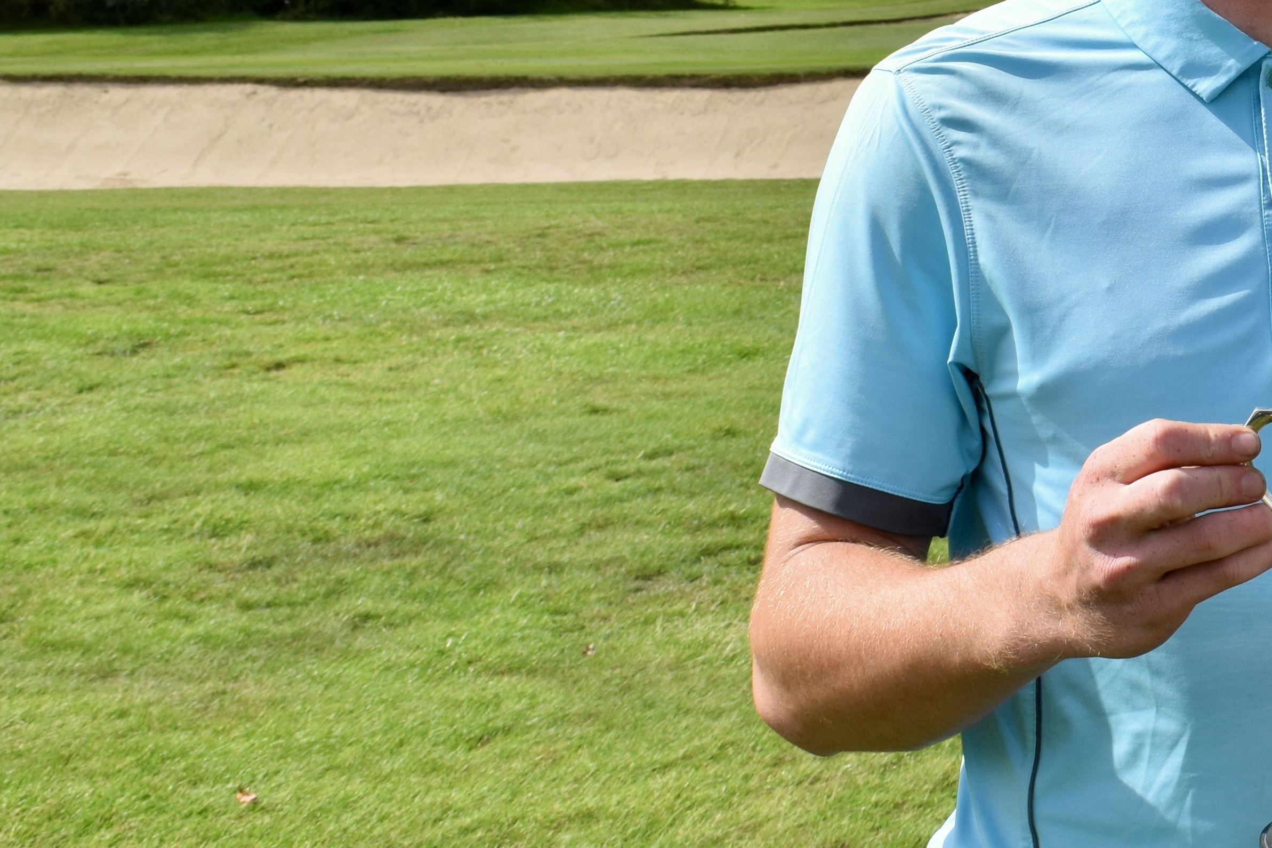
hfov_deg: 23.4
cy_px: 156
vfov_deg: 16.3
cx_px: 1297
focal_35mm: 83
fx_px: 2932
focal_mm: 22
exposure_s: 1/400
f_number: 10
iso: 200
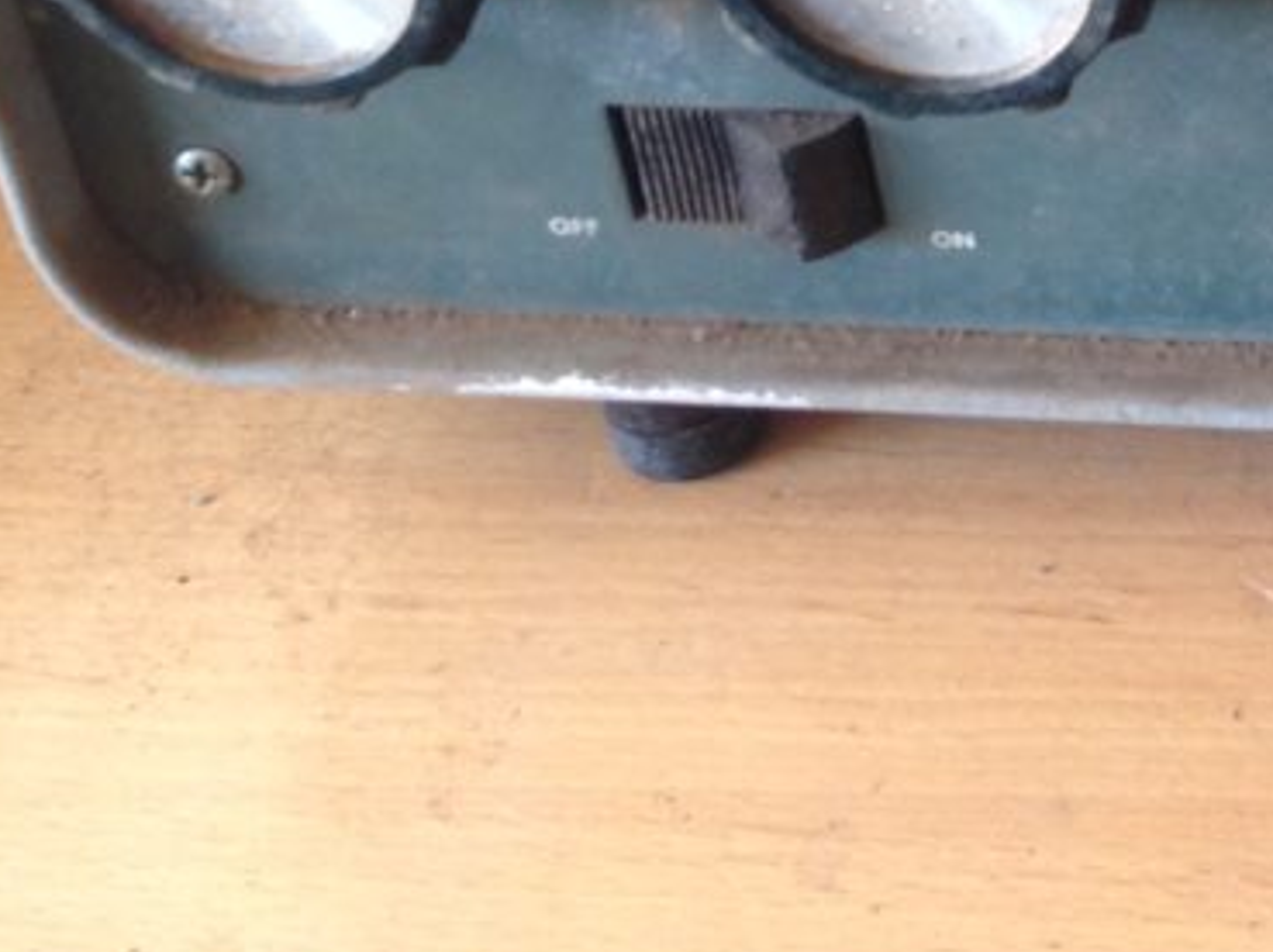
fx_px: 4078
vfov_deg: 12.9
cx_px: 1611
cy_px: -262
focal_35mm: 111
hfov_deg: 16.8
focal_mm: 4.12
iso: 50
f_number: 2.4
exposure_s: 1/20
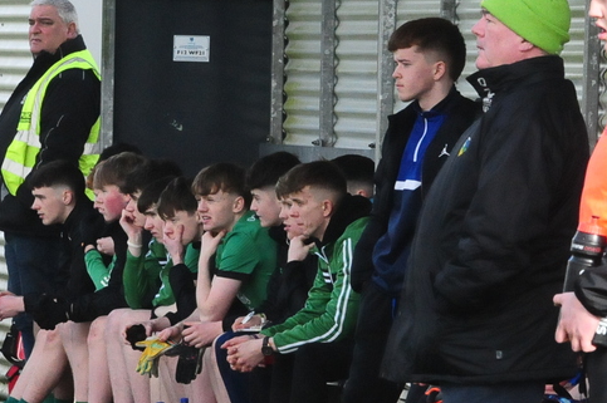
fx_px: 9416
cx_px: 295
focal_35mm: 559
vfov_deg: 2.5
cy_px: 240
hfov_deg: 3.7
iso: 3200
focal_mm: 200
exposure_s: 1/800
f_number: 14
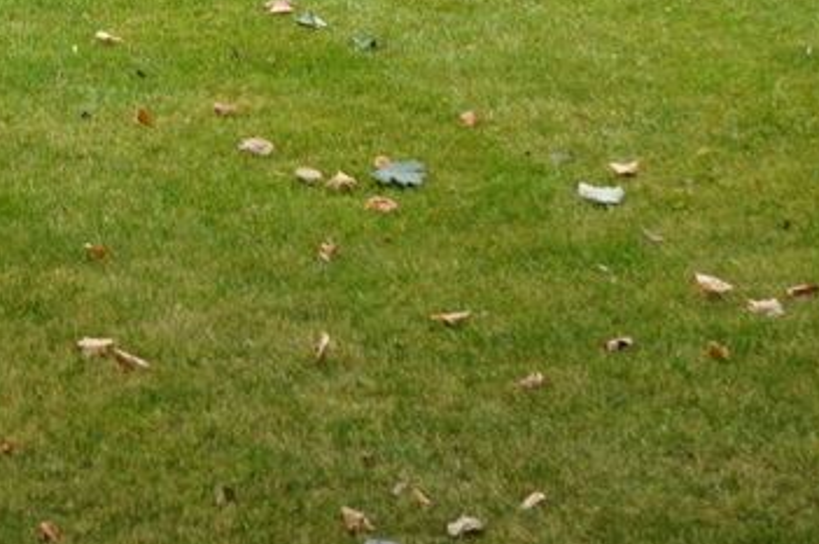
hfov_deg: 11.5
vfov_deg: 7.4
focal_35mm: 178
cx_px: 65
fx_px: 4044
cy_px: -491
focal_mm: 26
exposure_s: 1/60
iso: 100
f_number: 5.6
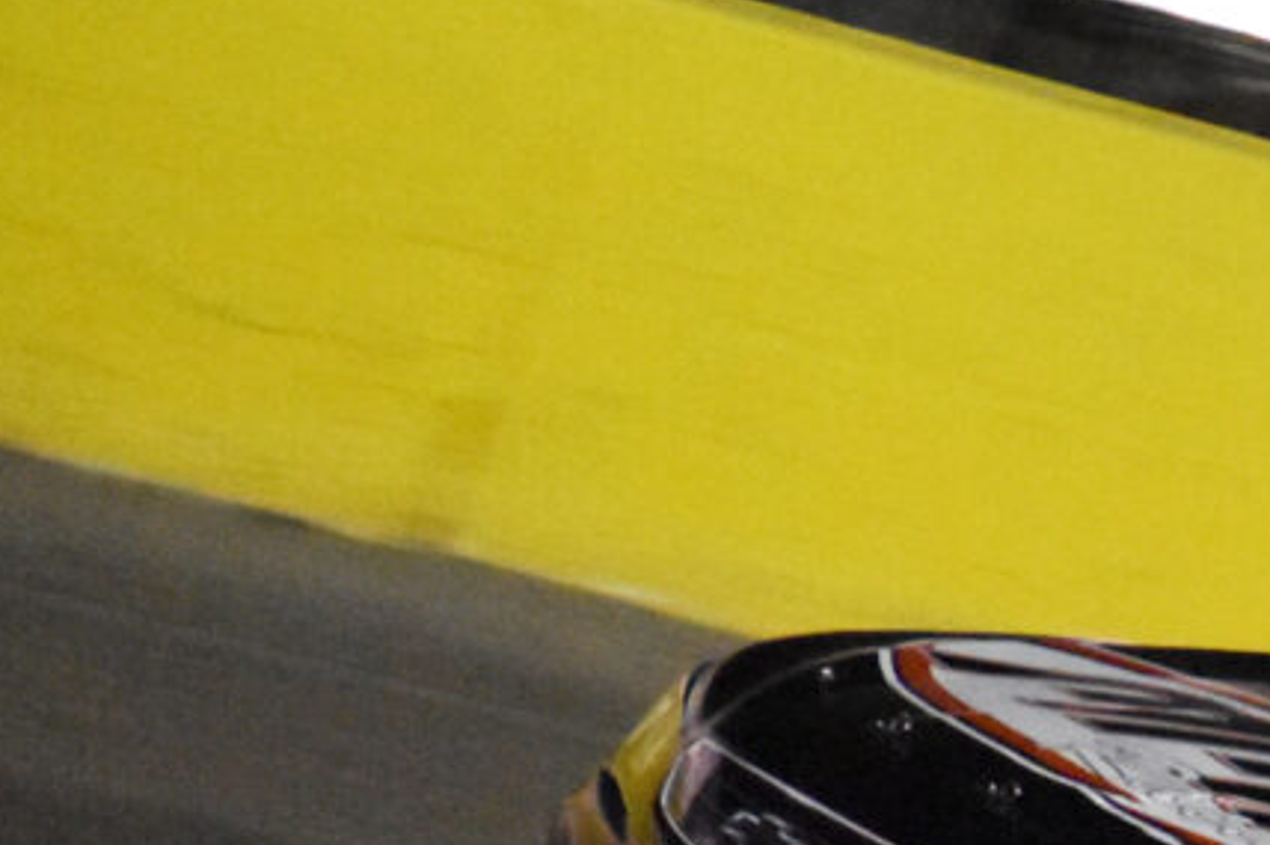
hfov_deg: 2.4
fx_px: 30361
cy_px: 1097
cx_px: 2044
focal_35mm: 861
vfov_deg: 1.6
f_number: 5
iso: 10000
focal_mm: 160
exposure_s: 1/400
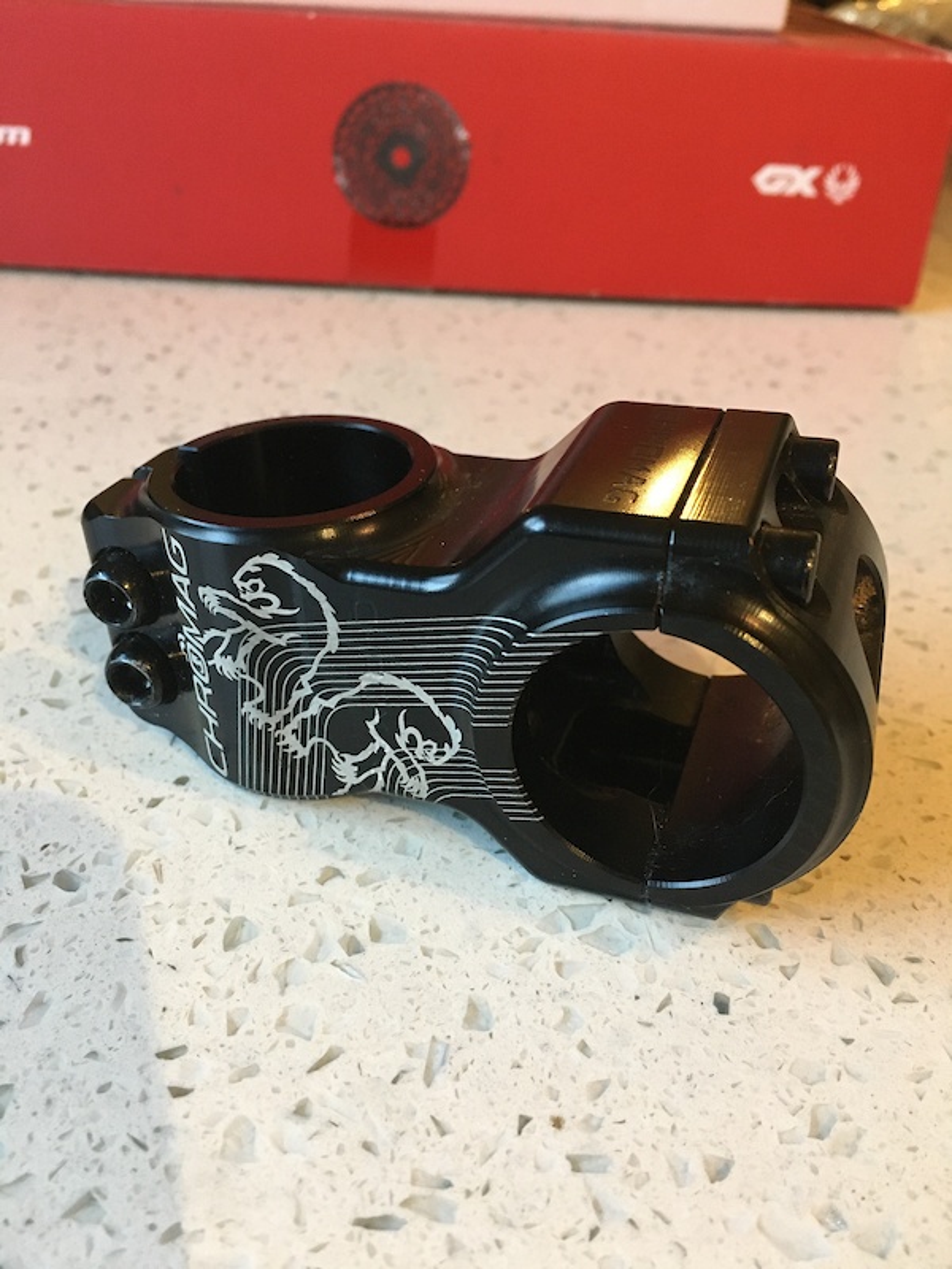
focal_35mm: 29
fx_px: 1063
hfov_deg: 48.2
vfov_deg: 61.7
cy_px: 634
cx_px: 476
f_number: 2.2
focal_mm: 4.15
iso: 200
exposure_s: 1/30
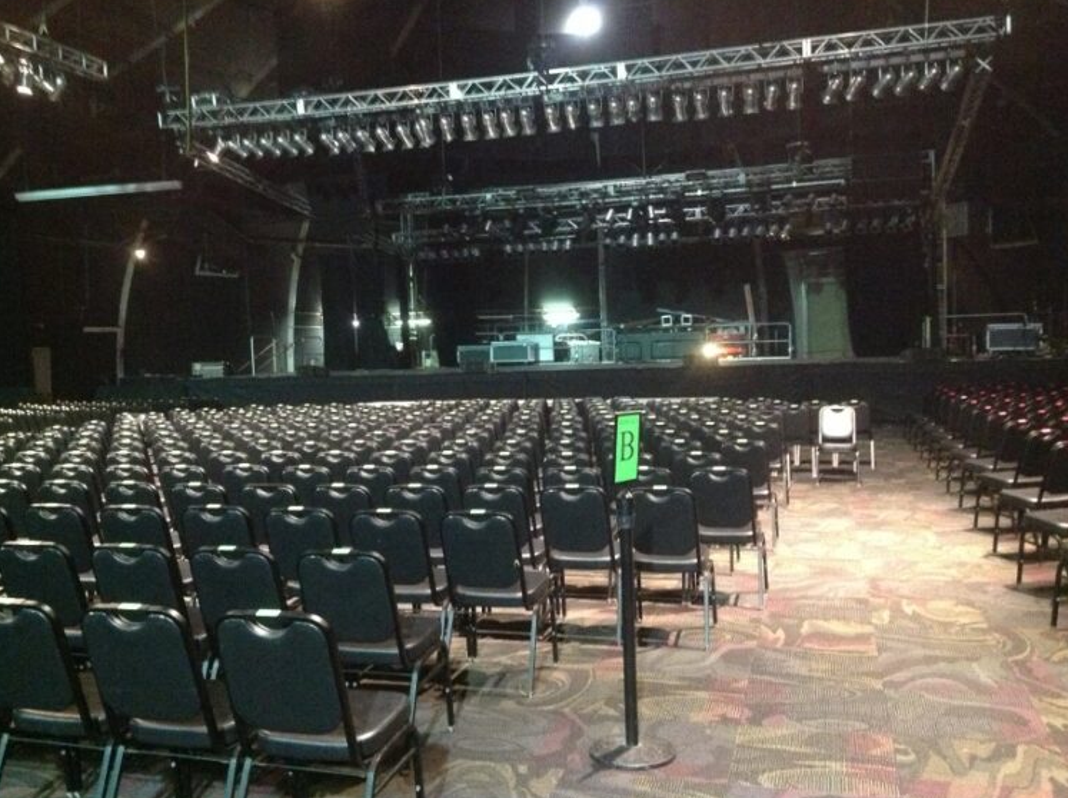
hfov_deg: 51.4
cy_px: 403
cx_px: 522
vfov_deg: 39.6
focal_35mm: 36
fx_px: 1109
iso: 800
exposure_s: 1/15
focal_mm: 4.28
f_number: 2.4
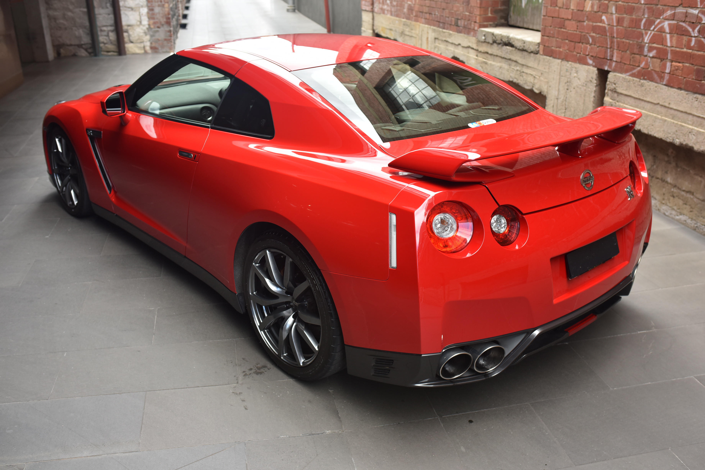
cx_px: 352
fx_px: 686
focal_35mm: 35
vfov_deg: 37.9
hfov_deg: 54.4
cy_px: 235
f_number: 4
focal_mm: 35
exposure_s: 1/320
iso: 320
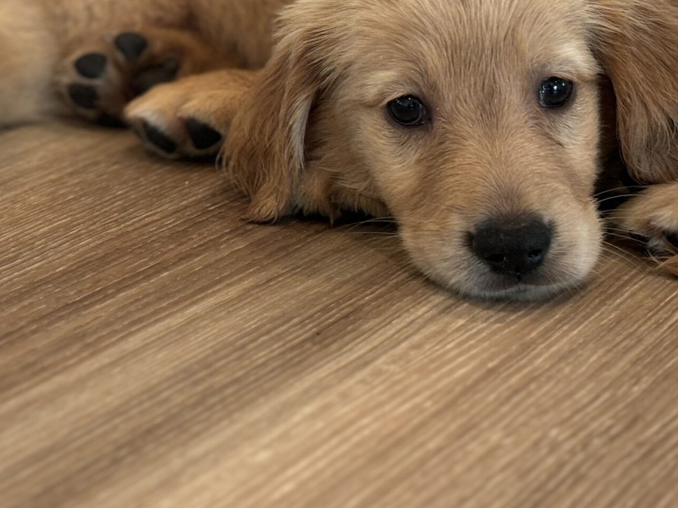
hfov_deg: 18.6
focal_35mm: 104
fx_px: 2037
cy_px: 63
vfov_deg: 14.1
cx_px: 58
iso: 160
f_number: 1.6
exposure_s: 1/33
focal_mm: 5.96
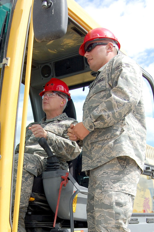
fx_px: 347
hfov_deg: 24.9
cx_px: 52
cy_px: 199
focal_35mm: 54
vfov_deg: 35.2
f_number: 9
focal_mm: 18
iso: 200
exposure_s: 1/320
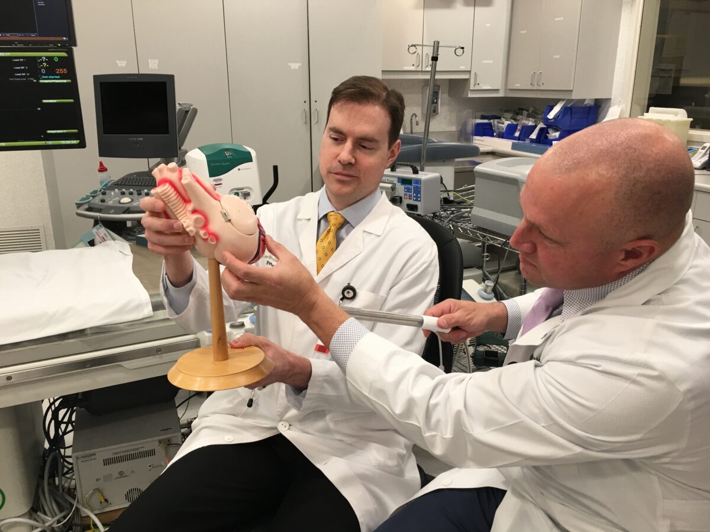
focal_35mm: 29
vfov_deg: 48.2
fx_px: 595
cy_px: 266
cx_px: 355
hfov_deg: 61.7
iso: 32
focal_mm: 4.15
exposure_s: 1/30
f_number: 2.2
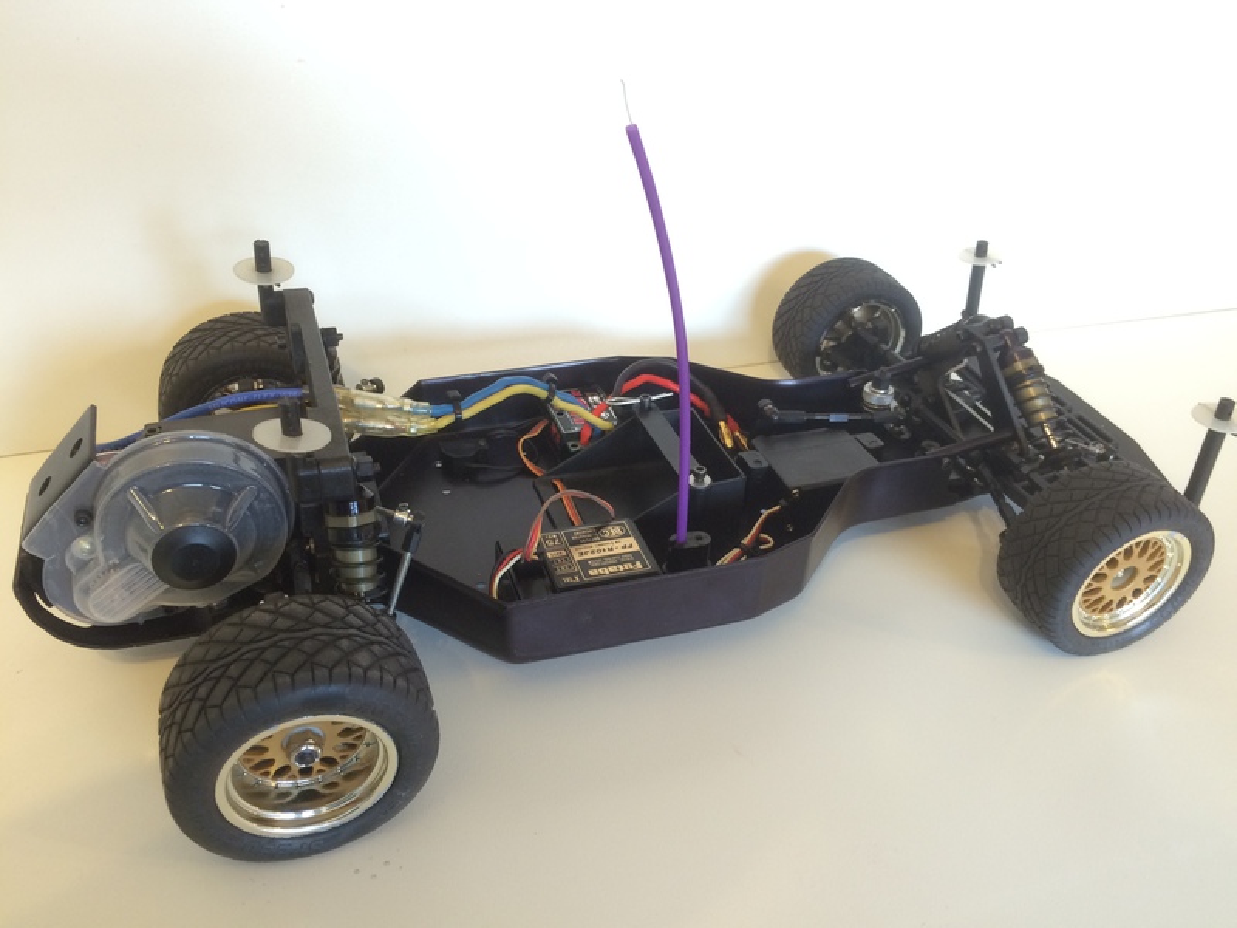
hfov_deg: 61.7
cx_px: 618
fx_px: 1036
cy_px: 464
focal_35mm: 29
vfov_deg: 48.2
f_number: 2.2
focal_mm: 4.15
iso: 160
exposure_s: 1/33
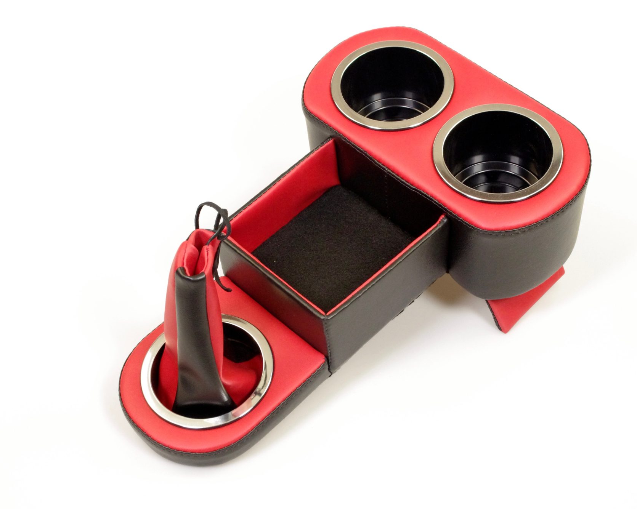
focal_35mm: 62
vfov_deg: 24.6
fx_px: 1169
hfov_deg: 30.5
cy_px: 252
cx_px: 356
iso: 3200
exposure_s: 1/80
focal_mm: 36
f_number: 7.1
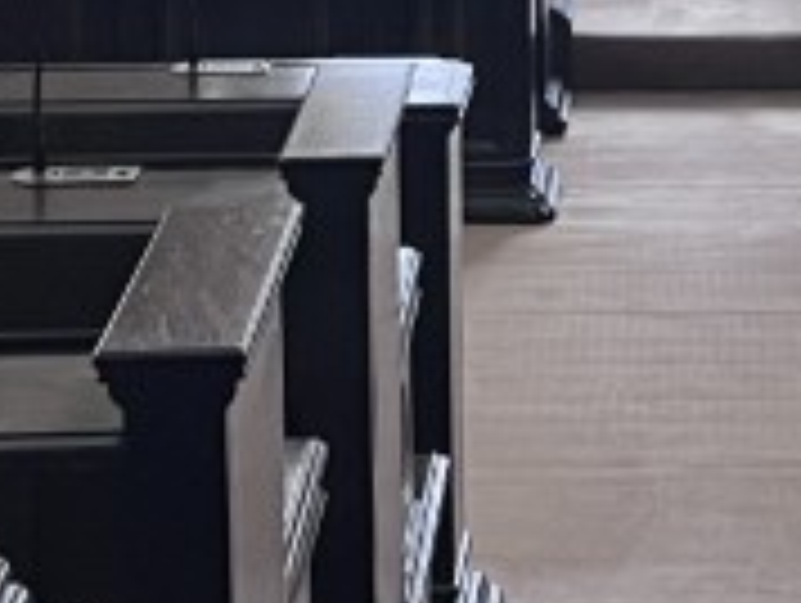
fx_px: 4055
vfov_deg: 8.3
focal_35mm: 175
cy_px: -405
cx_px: 652
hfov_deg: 11.2
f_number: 1.5
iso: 80
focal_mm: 5.7
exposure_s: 1/50
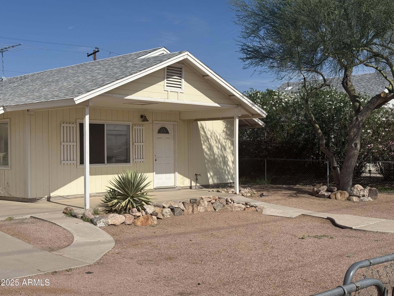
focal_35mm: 48
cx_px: 197
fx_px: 546
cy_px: 148
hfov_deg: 39.7
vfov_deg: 30.3
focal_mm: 6.76
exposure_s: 1/11364
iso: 80
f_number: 1.78
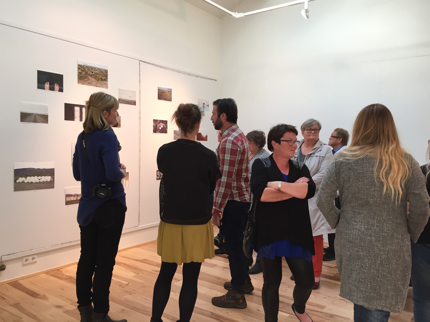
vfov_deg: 48.2
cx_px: 215
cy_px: 161
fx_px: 360
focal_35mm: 29
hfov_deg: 61.7
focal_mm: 4.15
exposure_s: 1/33
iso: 40
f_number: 2.2
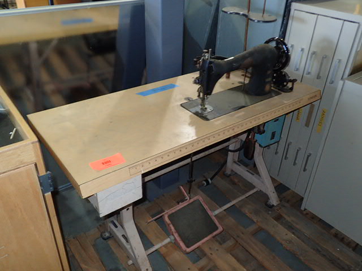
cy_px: 136
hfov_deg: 60.0
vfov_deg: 46.8
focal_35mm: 30
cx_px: 181
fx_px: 314
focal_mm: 5.5
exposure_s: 1/30
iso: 400
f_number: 2.3
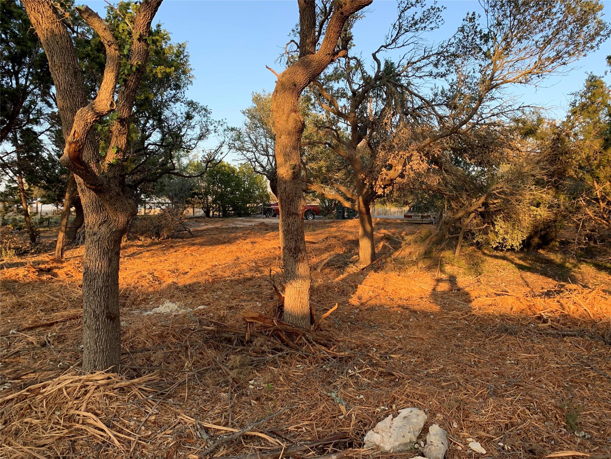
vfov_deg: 53.1
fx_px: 459
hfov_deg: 67.3
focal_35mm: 26
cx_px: 306
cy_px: 230
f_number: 1.8
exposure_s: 1/182
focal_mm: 4.25
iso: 25
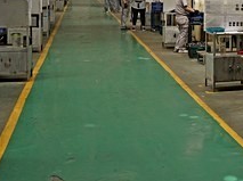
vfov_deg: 24.1
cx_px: 248
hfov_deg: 30.3
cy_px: 23
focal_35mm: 59
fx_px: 413
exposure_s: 1/100
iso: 800
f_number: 4.5
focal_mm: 29
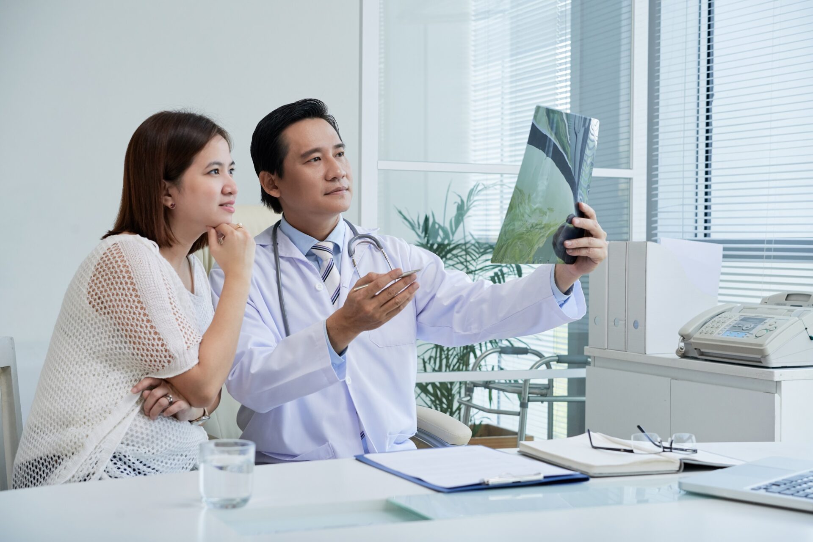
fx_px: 1355
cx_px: 406
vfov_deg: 22.6
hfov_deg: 33.4
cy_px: 271
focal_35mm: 60
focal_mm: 60
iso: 800
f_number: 5.6
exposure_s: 1/250
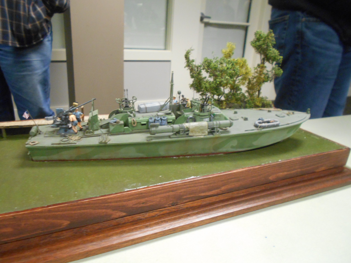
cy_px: 134
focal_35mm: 27
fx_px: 274
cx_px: 171
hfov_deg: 65.3
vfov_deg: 51.4
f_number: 3.2
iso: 450
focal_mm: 4.6
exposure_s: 1/15
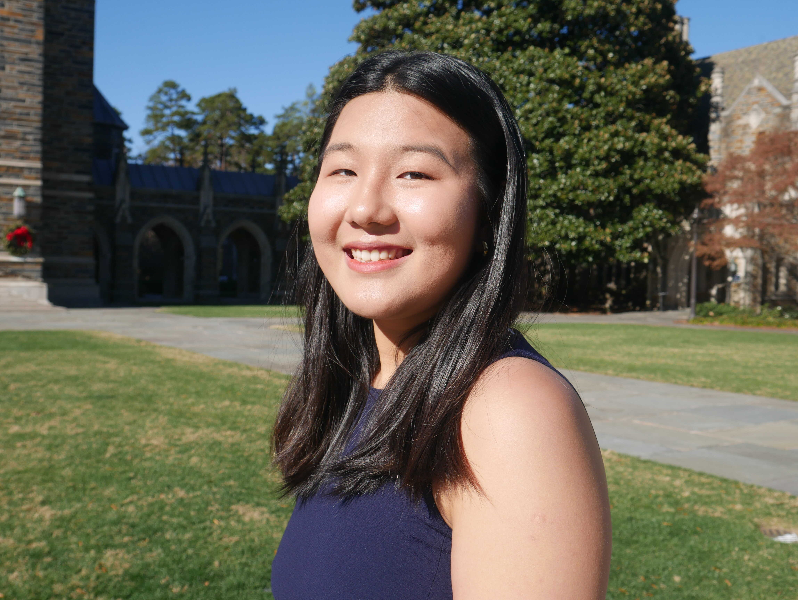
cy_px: 300
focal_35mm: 40
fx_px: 923
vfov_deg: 36.0
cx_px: 399
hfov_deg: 46.8
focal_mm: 20
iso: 200
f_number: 6.3
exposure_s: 1/640
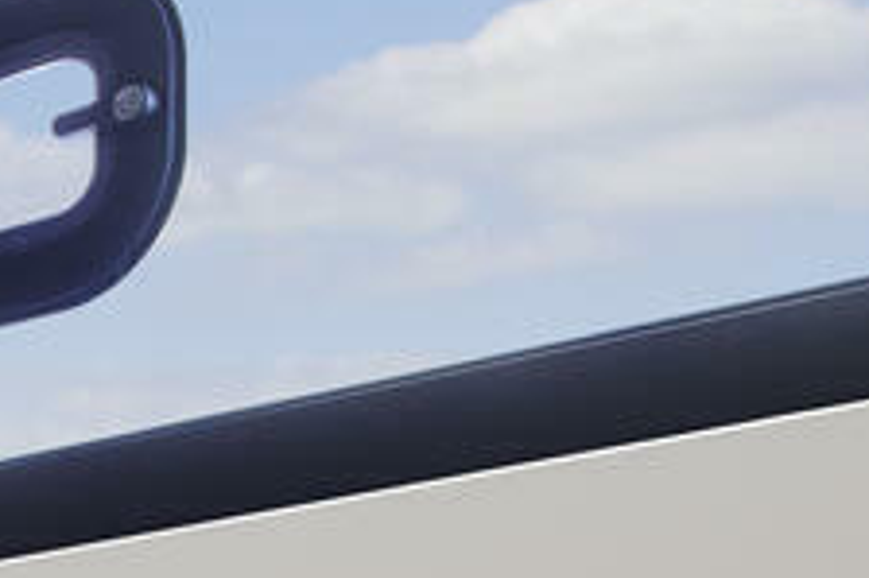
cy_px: 1474
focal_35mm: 137
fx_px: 3304
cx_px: -997
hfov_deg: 12.7
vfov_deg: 8.9
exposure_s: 1/50
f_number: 5.6
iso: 250
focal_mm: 24
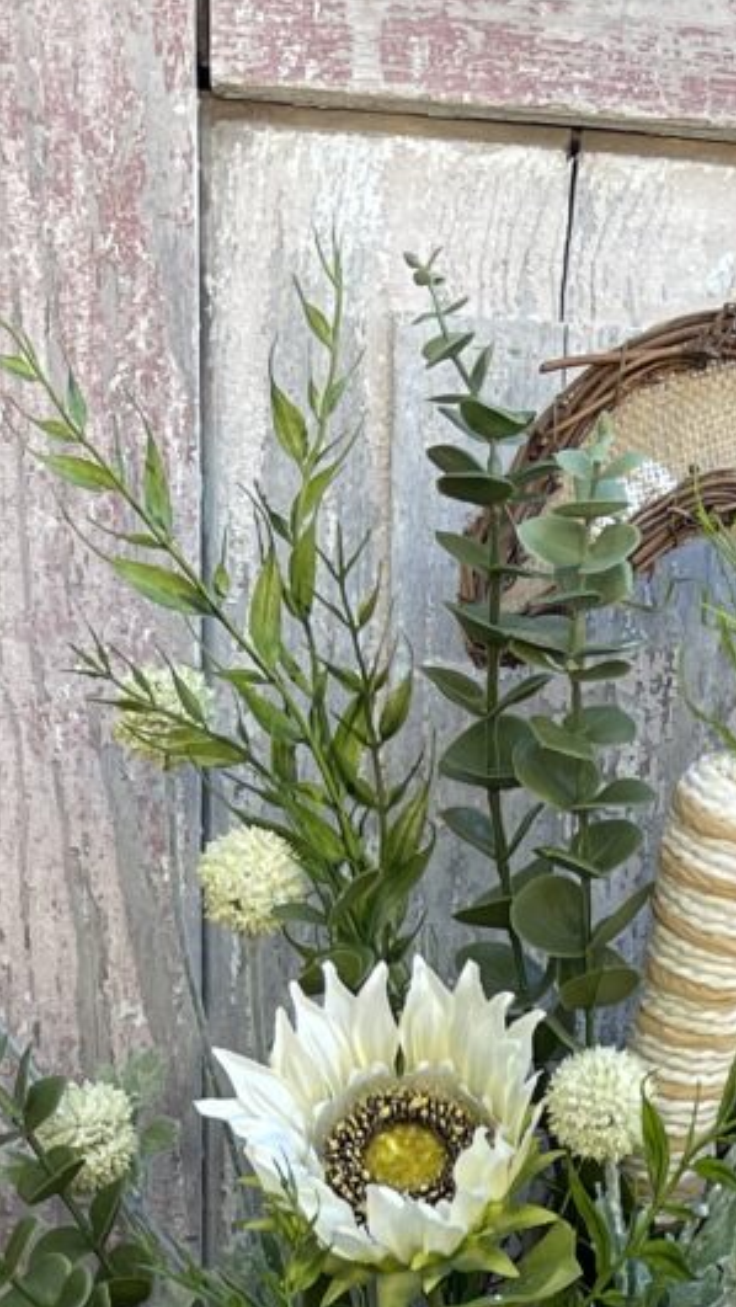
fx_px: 3640
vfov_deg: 18.1
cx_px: 940
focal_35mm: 105
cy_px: 1981
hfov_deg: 11.3
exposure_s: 1/243
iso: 32
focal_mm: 5.1
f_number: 1.6
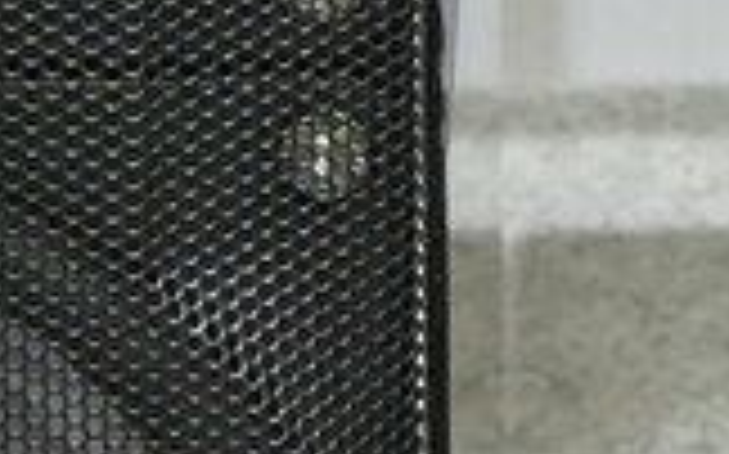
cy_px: -4
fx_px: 16876
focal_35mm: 850
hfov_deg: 2.5
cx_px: 598
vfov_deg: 1.5
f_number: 5.6
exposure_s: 1/5
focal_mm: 24.2
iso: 400
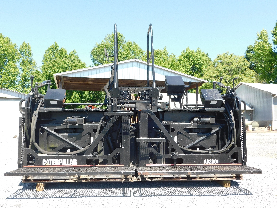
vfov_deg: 39.7
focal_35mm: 36
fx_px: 288
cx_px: 138
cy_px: 104
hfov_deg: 51.4
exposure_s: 1/400
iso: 125
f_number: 3.5
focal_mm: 6.3
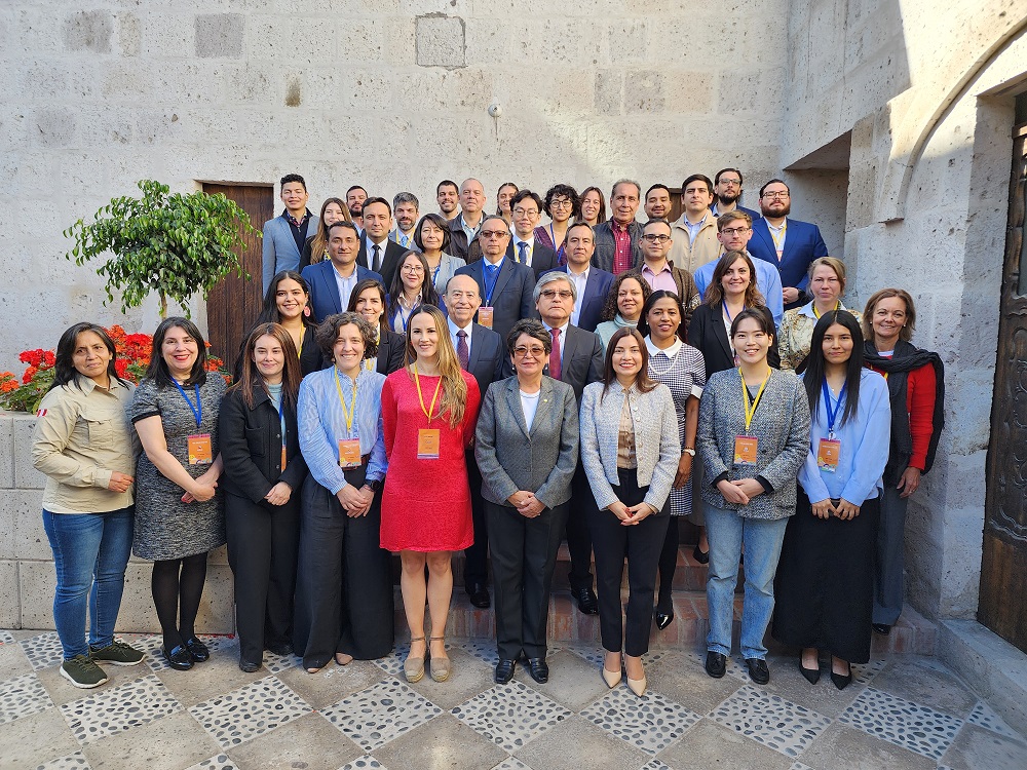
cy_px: 385
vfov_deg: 58.9
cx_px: 514
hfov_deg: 73.9
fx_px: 682
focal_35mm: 23
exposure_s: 1/180
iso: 32
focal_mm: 6.4
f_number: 1.8
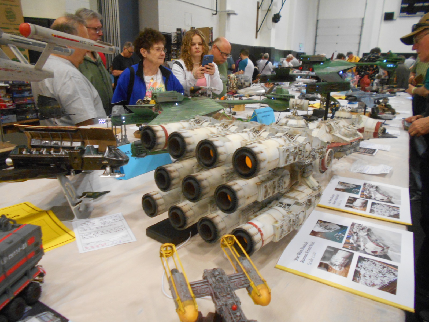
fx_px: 322
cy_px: 161
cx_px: 214
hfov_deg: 67.3
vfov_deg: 53.1
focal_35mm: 26
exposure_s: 1/20
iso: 400
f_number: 3.2
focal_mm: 4.6
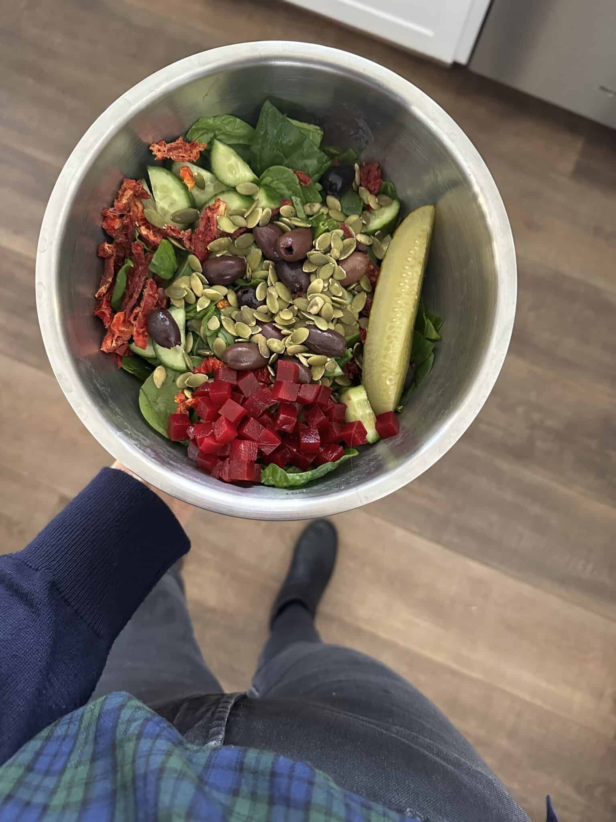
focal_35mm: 24
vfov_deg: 71.6
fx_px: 569
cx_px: 308
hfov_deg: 56.8
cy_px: 411
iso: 1000
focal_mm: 6.86
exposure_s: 1/60
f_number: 1.78
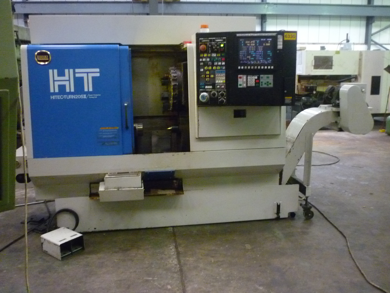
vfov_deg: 42.9
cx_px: 195
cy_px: 146
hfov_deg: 55.4
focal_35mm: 33
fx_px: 372
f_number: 2.8
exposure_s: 1/10
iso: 800
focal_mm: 5.5
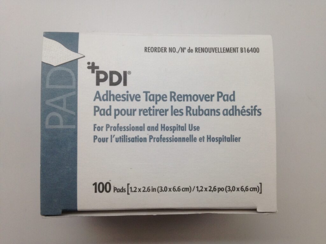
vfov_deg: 42.9
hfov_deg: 55.4
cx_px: 163
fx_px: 311
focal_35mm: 33
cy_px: 122
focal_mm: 4.12
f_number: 2.4
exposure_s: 1/120
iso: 80
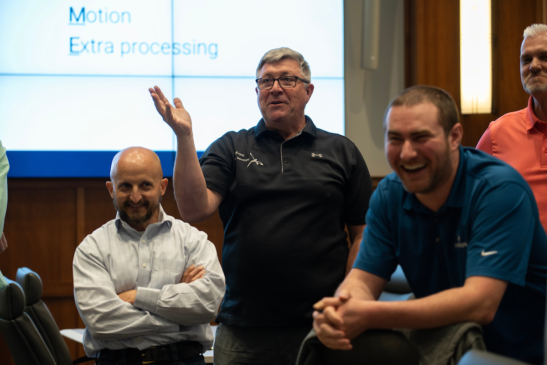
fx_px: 1595
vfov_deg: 13.0
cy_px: 182
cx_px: 274
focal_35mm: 105
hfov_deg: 19.5
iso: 1250
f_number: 4
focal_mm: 105
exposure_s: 1/160
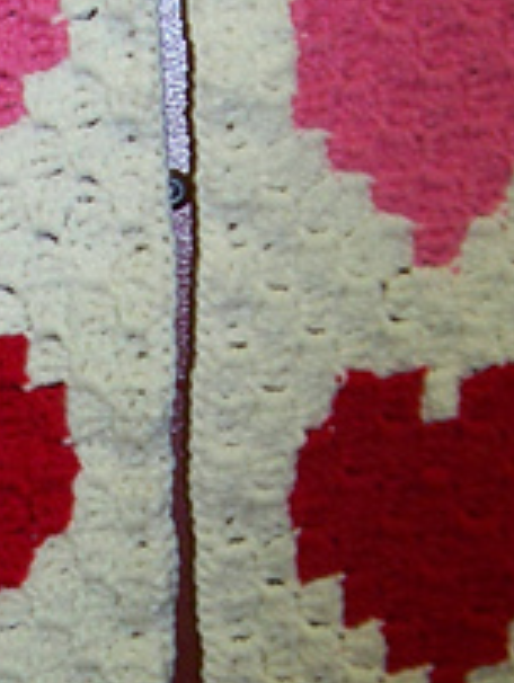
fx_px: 3062
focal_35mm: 155
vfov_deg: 12.7
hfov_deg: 9.6
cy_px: 511
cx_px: 139
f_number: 2.8
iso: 200
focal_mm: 7.6
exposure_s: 1/30
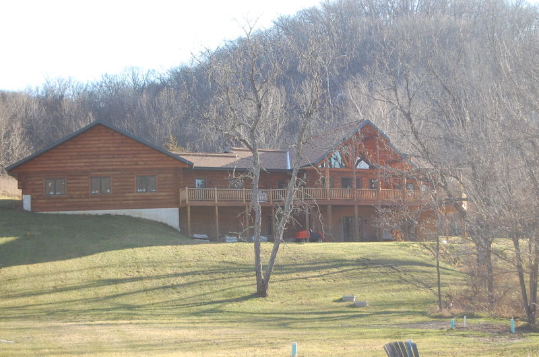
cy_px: 178
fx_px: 1076
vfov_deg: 18.8
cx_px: 270
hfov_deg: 28.1
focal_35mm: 72
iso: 200
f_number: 6.3
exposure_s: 1/160
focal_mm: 48
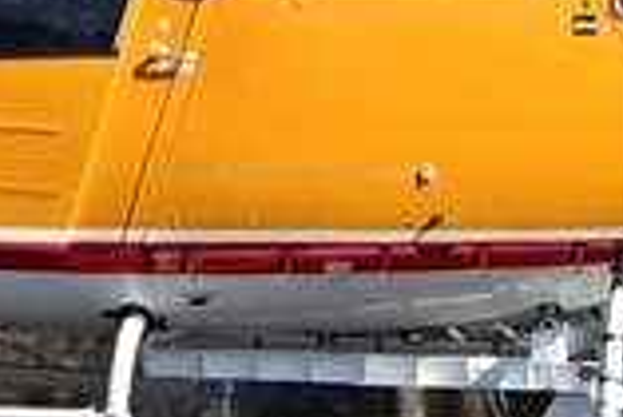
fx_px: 46282
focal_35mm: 2672
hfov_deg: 0.8
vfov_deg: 0.5
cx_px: 873
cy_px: 99
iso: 100
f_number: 7.1
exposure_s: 1/320
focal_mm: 350
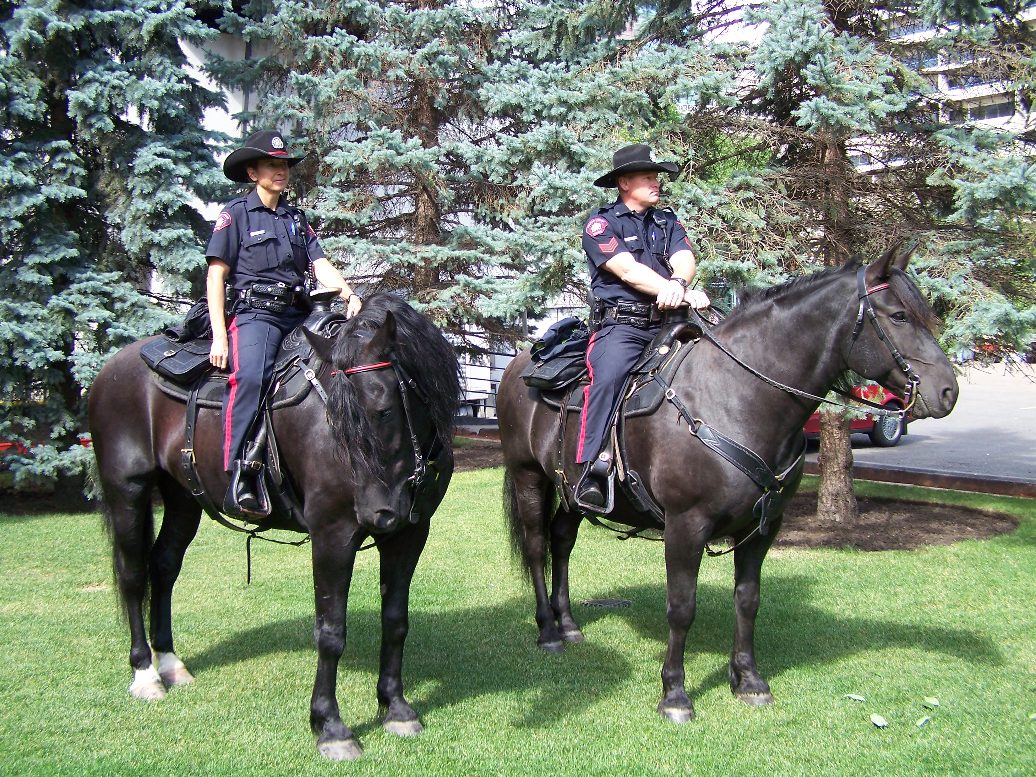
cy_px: 371
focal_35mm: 40
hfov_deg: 46.8
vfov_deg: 36.0
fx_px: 1197
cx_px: 498
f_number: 2.8
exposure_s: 1/160
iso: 64
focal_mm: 6.3
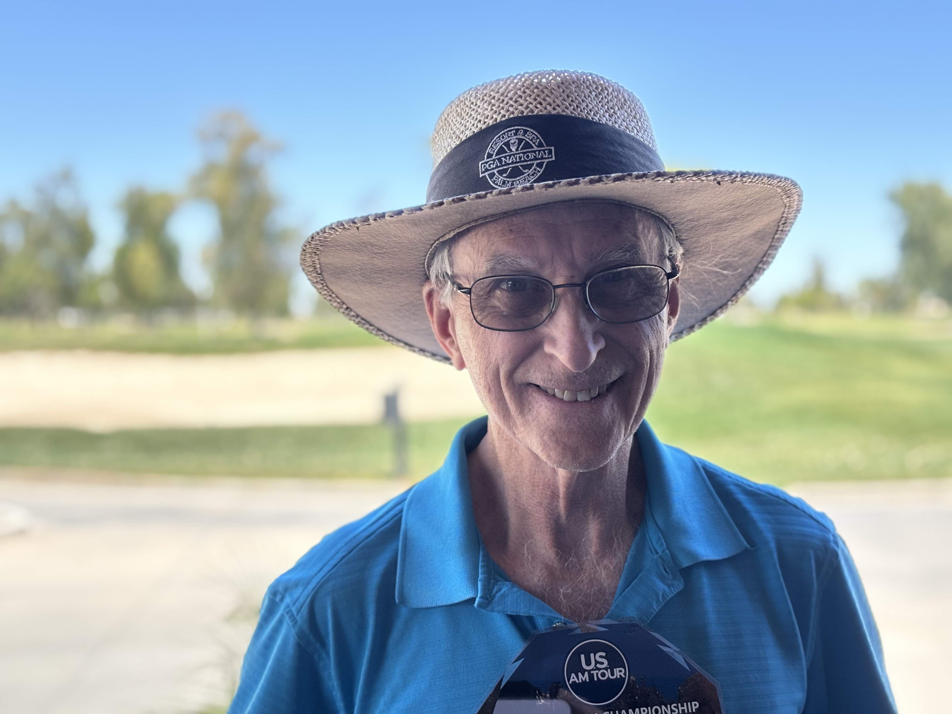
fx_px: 1430
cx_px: 476
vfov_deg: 28.0
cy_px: 357
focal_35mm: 52
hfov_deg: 36.8
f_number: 1.6
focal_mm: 5.96
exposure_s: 1/654
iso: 32
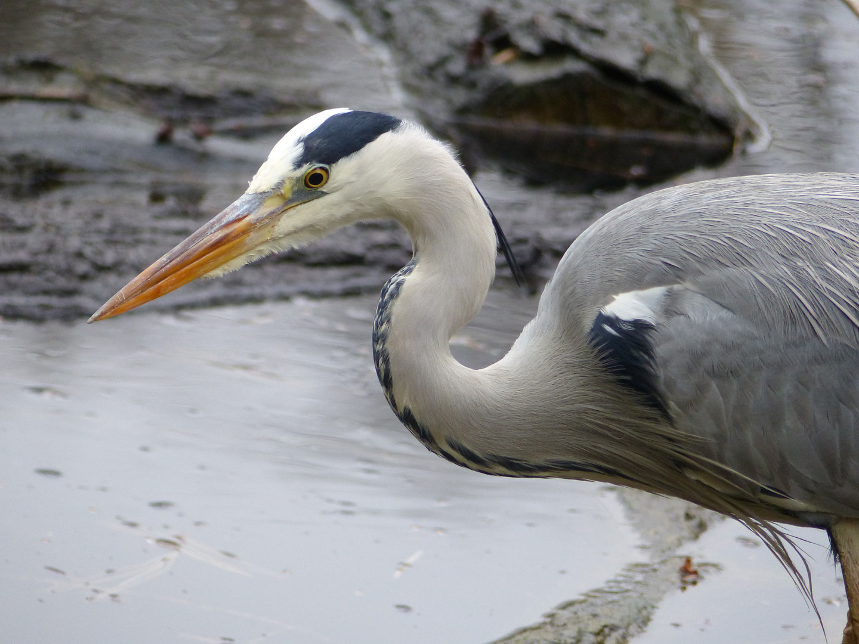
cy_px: 322
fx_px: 14889
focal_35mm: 600
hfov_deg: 3.3
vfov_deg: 2.5
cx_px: 430
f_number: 2.8
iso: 320
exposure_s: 1/250
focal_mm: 108
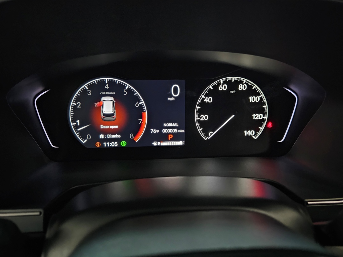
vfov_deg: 58.9
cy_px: 128
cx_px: 172
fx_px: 228
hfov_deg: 73.9
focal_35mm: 23
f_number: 1.7
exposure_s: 1/23
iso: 1250
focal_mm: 6.3
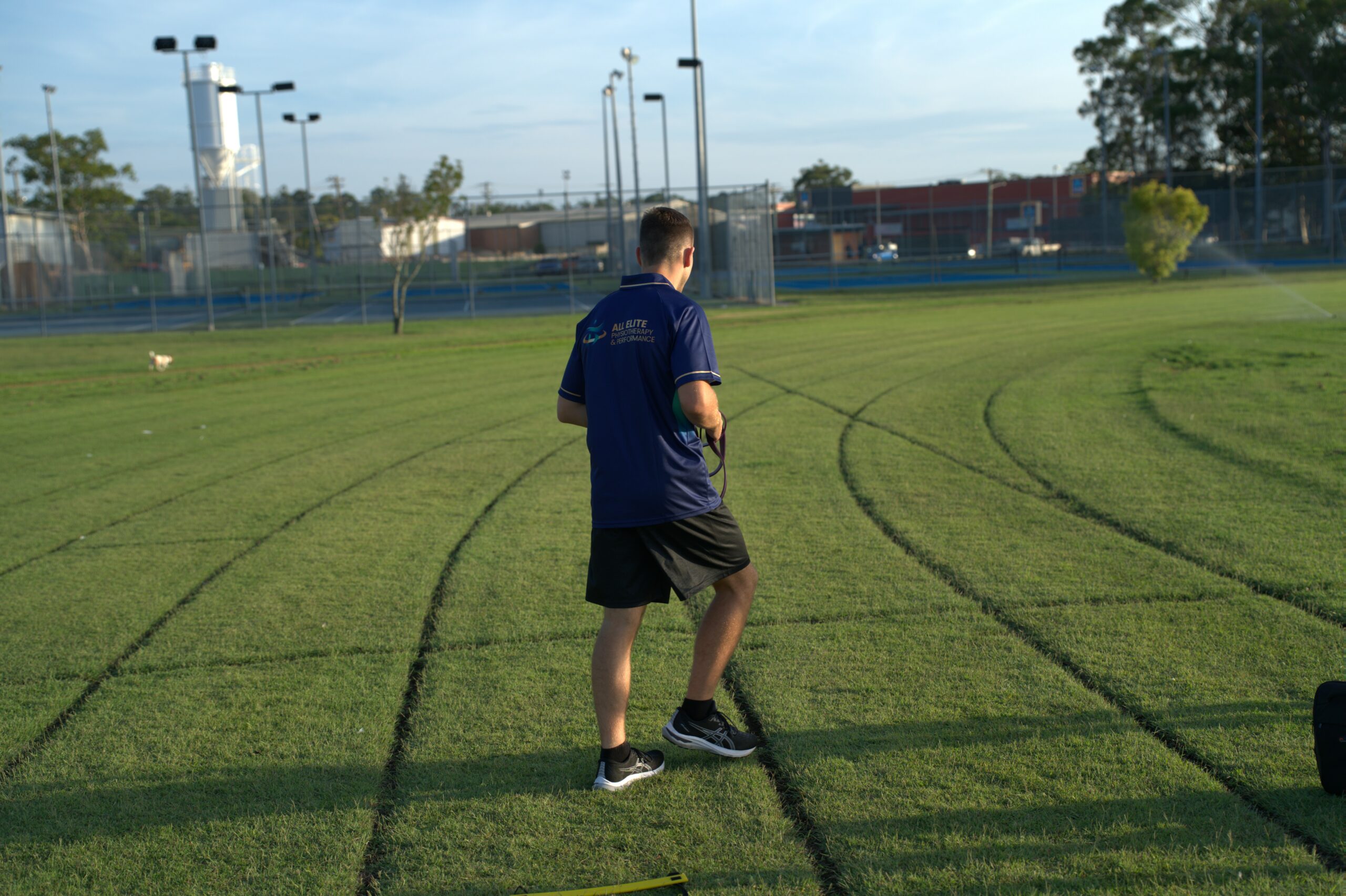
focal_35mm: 50
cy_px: 448
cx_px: 673
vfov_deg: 27.0
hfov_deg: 39.6
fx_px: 1869
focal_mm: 50
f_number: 3.5
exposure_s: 1/500
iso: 100
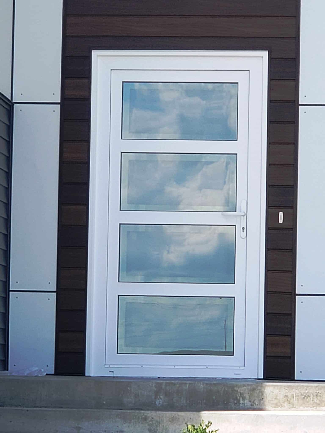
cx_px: 162
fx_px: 651
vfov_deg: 36.8
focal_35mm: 52
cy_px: 216
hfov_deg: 28.0
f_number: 2.4
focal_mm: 6
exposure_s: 1/451
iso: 32
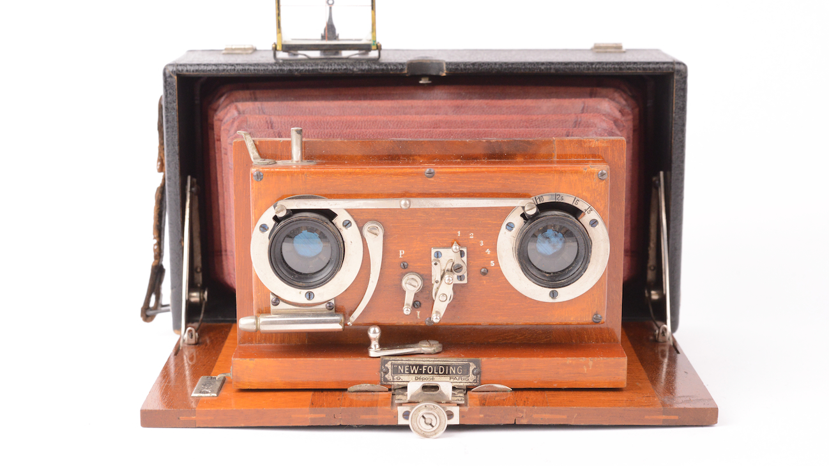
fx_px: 1385
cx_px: 414
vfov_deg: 19.1
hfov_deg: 33.3
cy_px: 199
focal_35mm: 63
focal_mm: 60
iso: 2500
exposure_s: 1/125
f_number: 11
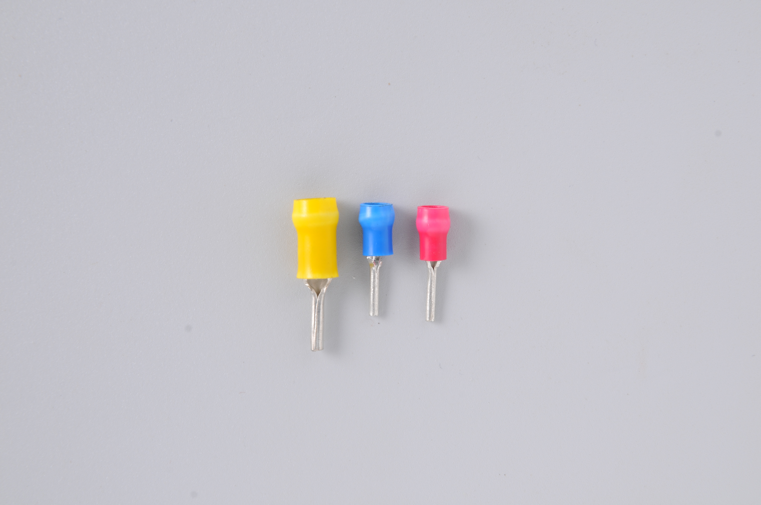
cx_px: 380
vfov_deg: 13.0
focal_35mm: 105
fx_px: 2217
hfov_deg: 19.5
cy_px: 252
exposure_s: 1/80
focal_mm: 70
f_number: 14
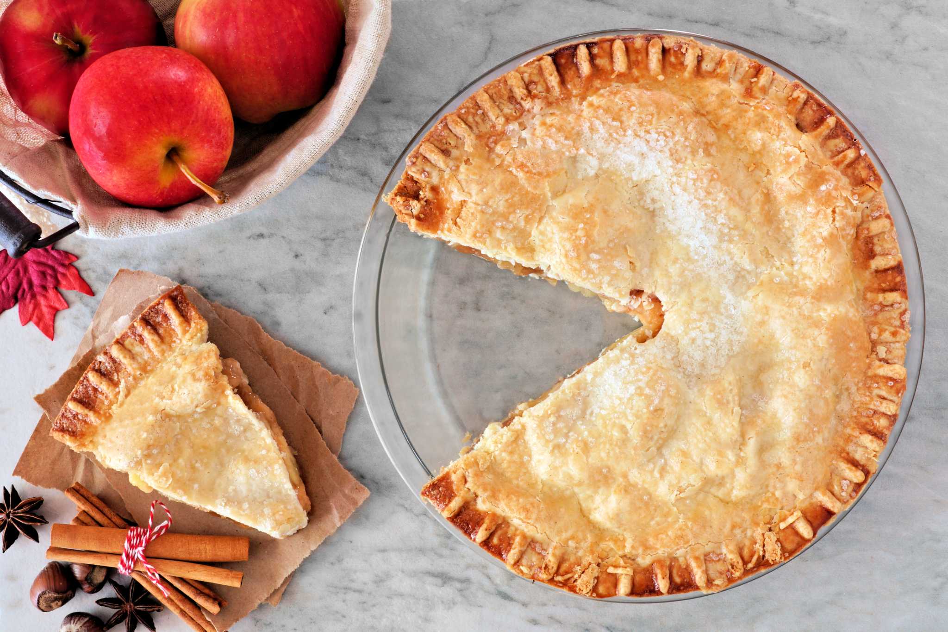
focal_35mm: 52
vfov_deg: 25.7
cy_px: 316
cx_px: 474
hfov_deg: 37.9
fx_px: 1382
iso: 100
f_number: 13
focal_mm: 35
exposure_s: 2.5
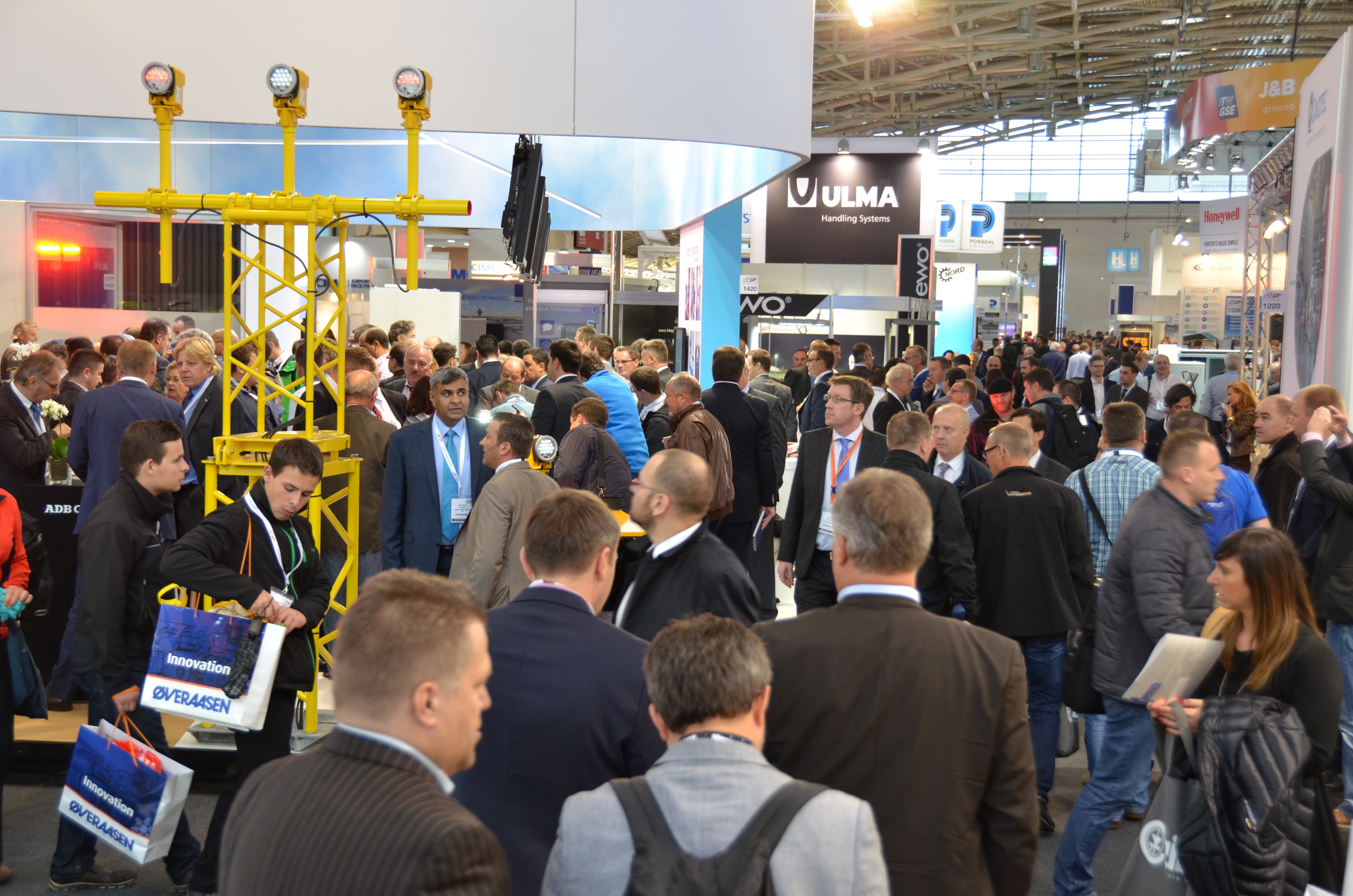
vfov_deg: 25.0
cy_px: 448
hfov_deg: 36.9
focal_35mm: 54
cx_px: 676
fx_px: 2025
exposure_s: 1/60
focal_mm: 36
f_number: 4.2
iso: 720
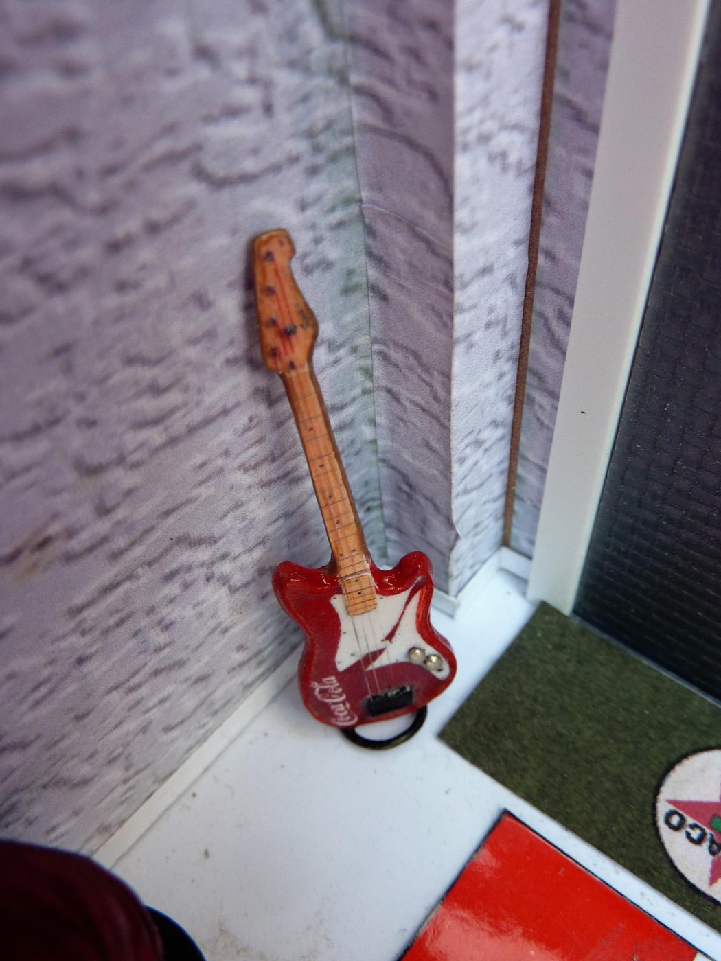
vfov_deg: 61.7
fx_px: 805
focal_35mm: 29
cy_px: 480
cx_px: 360
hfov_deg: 48.2
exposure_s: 1/30
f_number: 3.4
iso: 125
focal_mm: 4.7
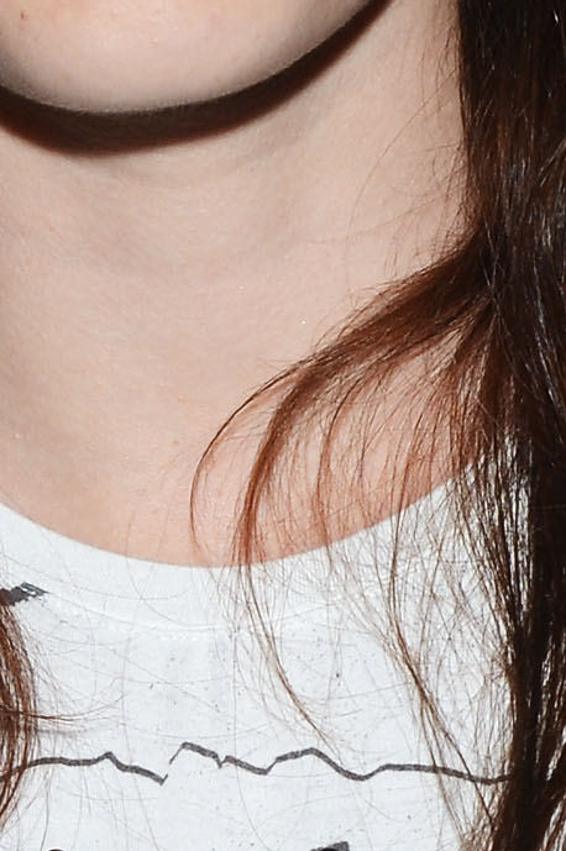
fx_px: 7207
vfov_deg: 6.8
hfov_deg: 4.5
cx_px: 146
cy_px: 340
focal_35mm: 305
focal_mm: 70
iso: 800
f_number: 8
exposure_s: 1/200
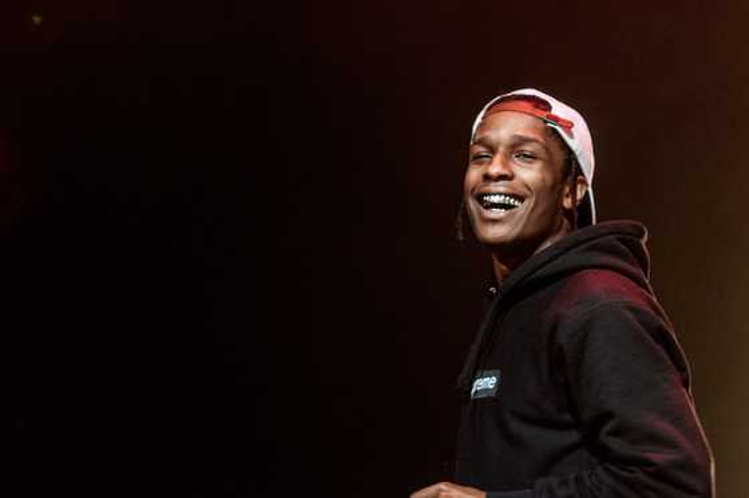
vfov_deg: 7.3
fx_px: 3896
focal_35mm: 188
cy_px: 249
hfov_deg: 11.0
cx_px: 374
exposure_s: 1/200
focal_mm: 125
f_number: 3.2
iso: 1600
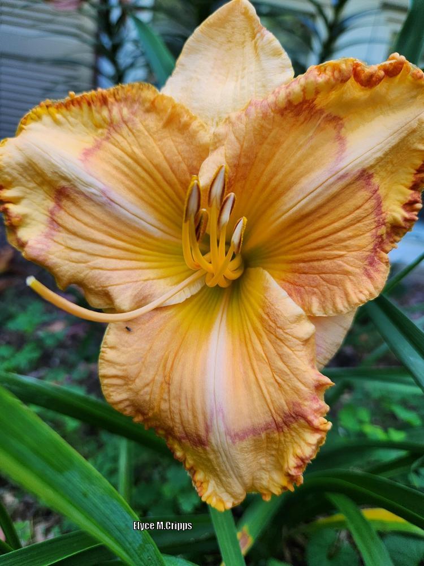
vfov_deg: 73.9
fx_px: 376
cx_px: 212
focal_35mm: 23
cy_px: 283
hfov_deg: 58.9
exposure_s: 1/180
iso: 64
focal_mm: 5.4
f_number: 1.8
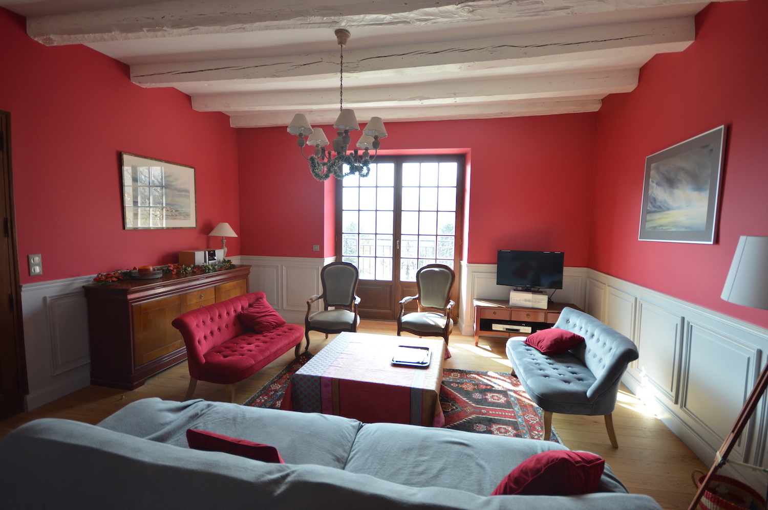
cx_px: 384
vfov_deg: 77.2
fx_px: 320
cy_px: 255
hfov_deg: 100.4
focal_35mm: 15
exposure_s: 1/80
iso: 400
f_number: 4.5
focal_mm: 10
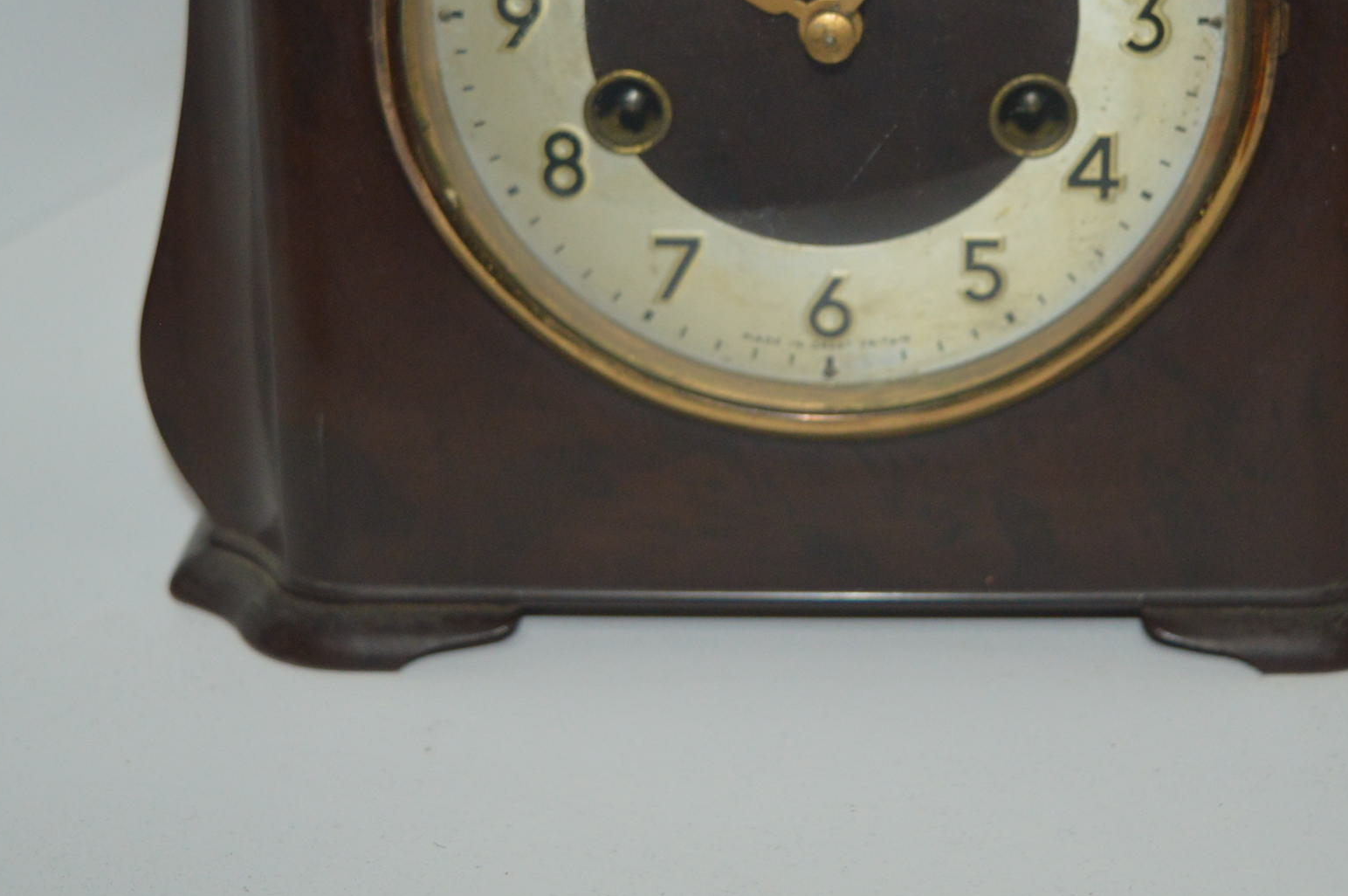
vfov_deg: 17.5
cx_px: 910
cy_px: 26
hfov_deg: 26.5
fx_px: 2843
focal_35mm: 76
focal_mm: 26
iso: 720
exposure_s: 1/60
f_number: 4
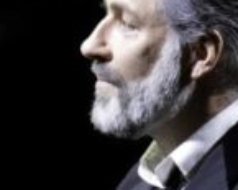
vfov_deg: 1.1
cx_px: -282
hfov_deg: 1.3
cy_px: 201
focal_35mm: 1434
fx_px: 10101
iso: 2500
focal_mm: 185
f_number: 3.5
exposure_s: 1/200
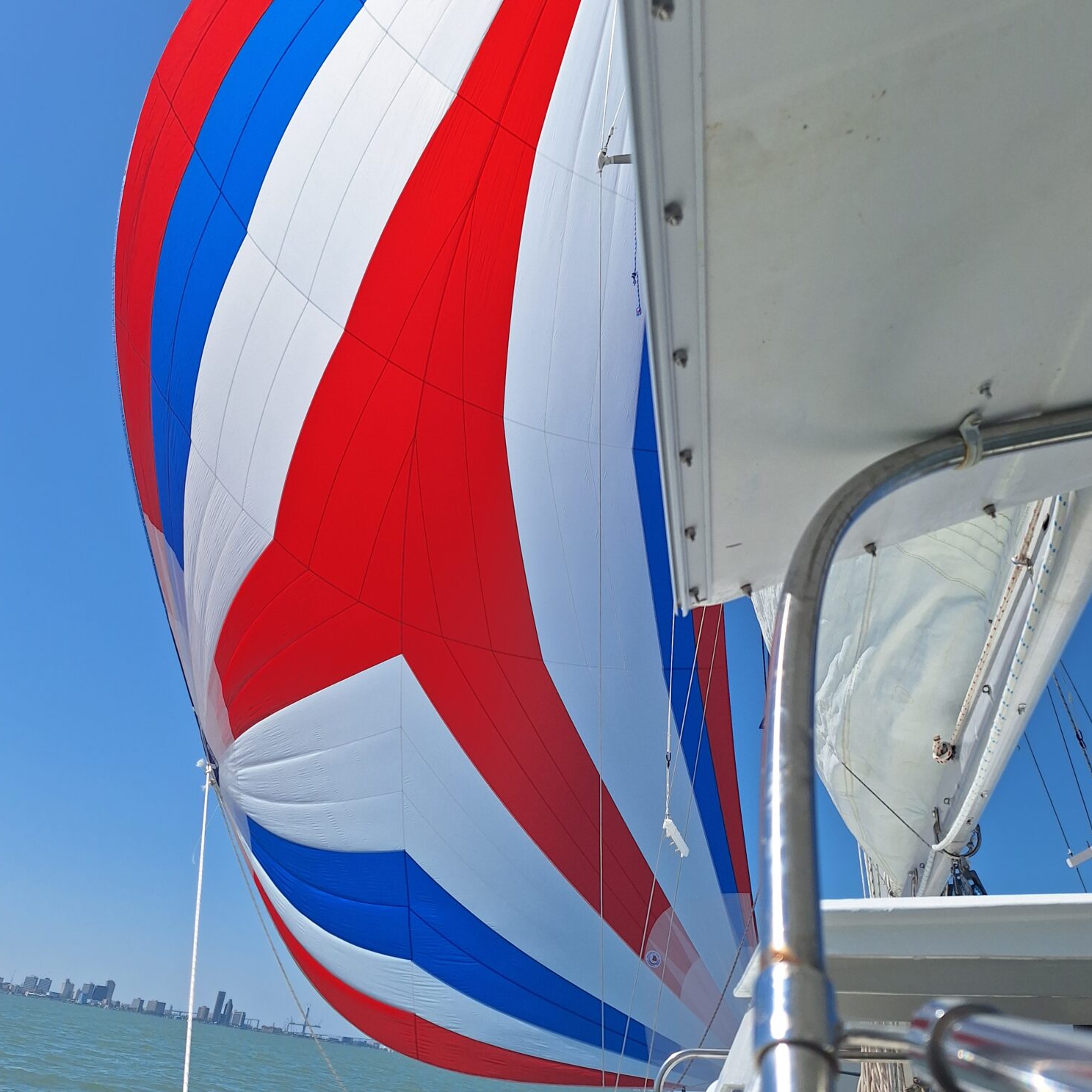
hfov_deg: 57.3
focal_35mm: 28
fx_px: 999
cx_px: 544
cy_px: 564
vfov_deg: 57.3
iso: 40
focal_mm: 5.54
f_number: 1.8
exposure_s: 1/6289
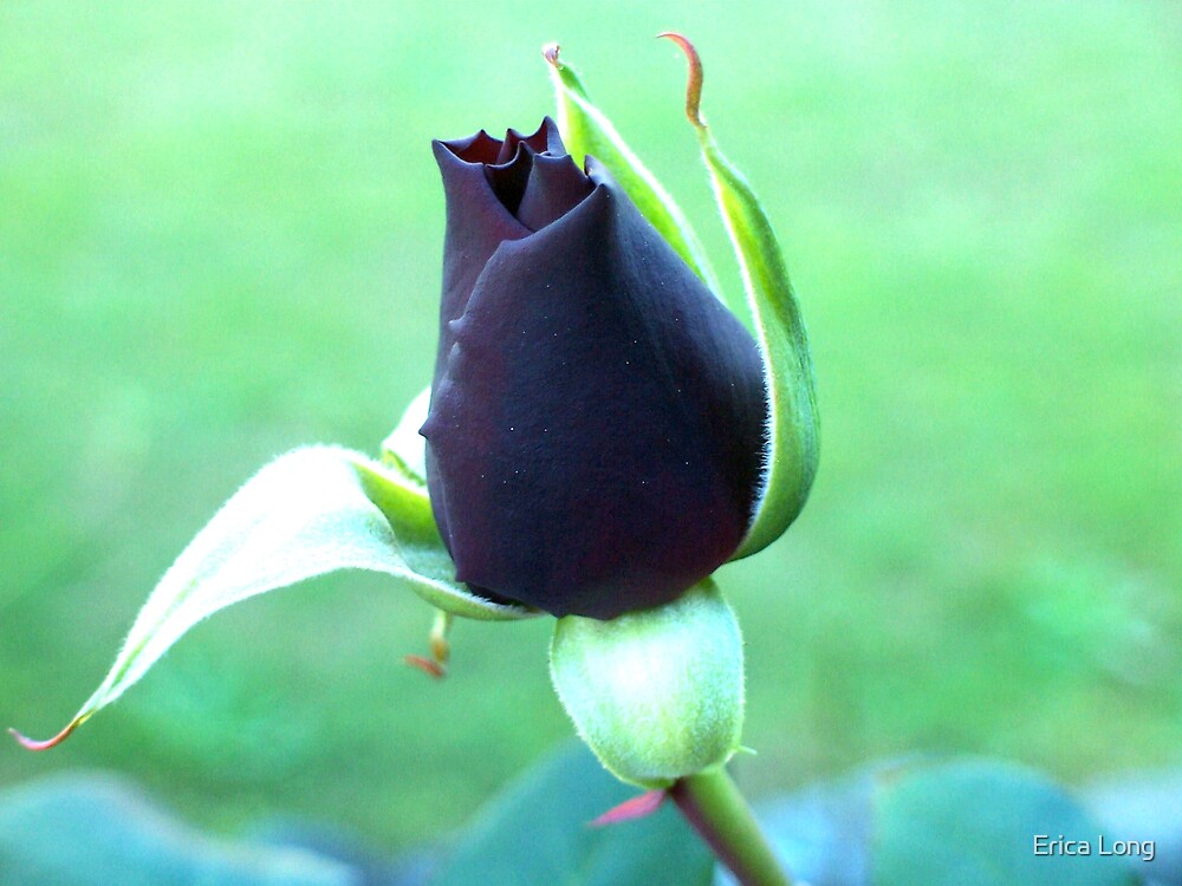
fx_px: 3483
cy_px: 443
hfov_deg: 19.3
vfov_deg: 14.5
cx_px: 591
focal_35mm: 102
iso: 140
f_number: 4
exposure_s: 1/90
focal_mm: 17.5
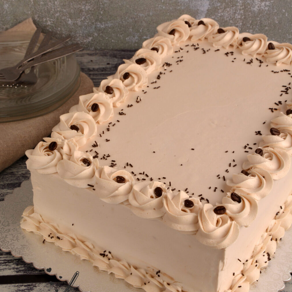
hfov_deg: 21.4
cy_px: 130
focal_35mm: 81
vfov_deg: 21.4
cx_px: 146
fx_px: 773
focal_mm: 42
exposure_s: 2
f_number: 13
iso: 100
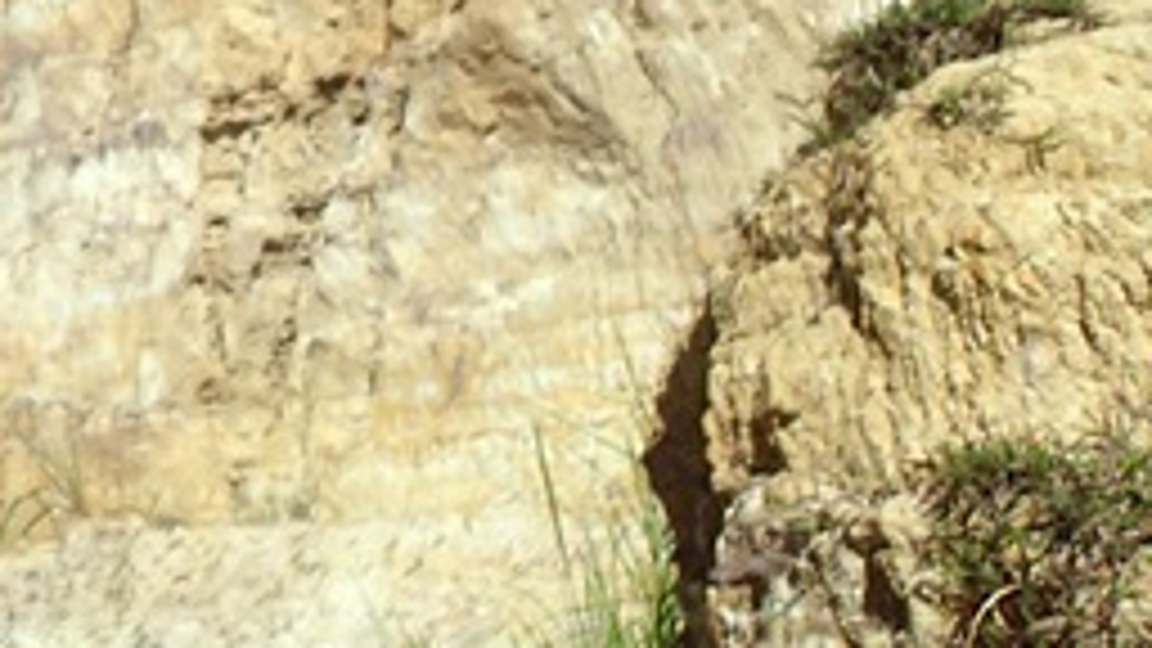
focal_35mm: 85
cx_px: -544
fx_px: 2596
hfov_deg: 21.3
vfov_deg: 13.7
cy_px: -166
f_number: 8
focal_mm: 4.5
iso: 100
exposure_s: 1/400
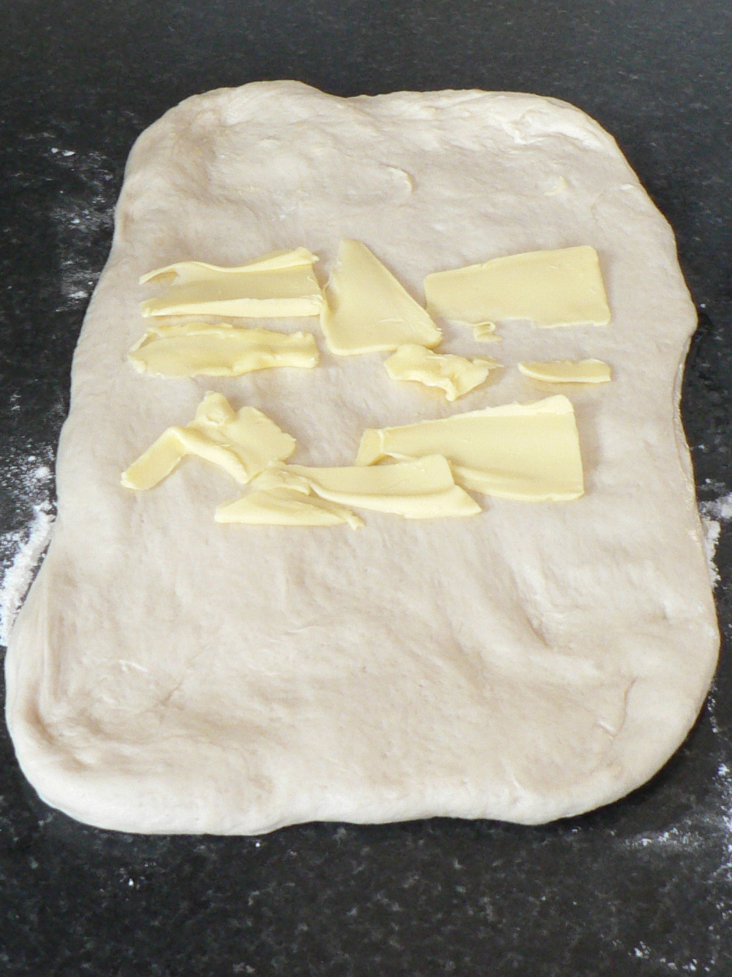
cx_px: 366
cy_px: 488
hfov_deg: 39.7
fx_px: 1015
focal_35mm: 36
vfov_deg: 51.4
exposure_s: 1/25
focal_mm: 6
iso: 200
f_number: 2.8
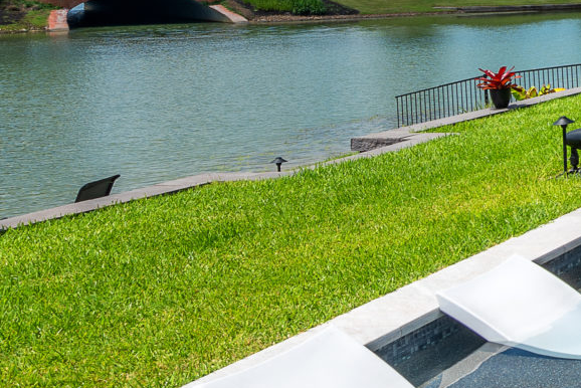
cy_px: 53
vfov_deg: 21.5
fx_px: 1001
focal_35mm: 62
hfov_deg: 20.4
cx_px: 1094
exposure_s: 1/125
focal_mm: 14
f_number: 9
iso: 31
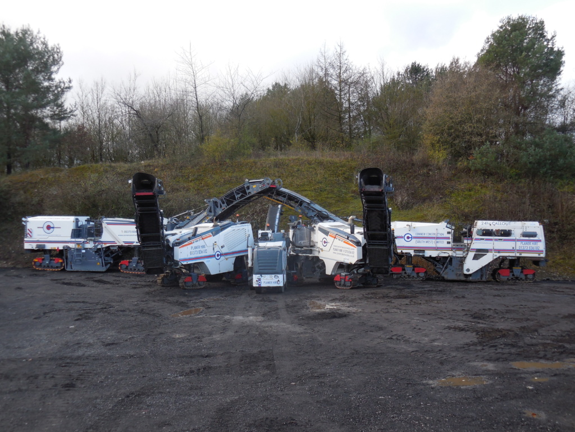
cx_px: 288
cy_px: 216
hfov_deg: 47.9
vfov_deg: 36.8
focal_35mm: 39
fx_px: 648
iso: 125
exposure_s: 1/160
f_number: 3.9
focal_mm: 7
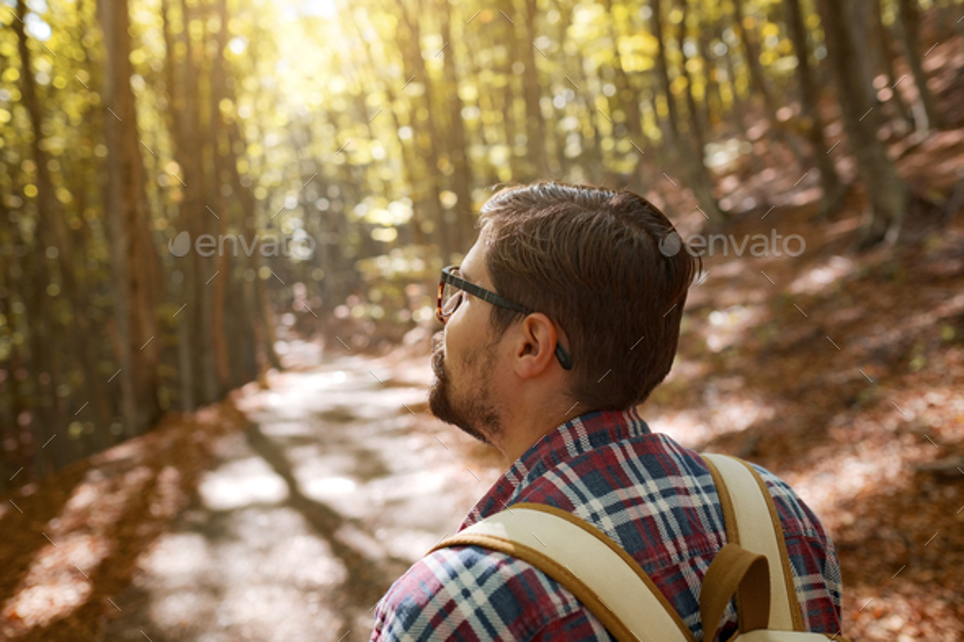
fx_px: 937
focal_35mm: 35
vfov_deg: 37.8
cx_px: 482
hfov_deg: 54.4
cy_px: 321
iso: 400
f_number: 2.5
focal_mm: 23
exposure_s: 1/250
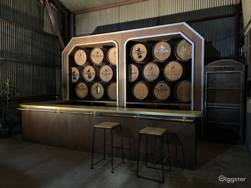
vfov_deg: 53.1
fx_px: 189
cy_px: 94
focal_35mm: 26
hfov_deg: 67.3
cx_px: 126
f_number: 1.6
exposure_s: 1/30
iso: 1000
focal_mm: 5.1
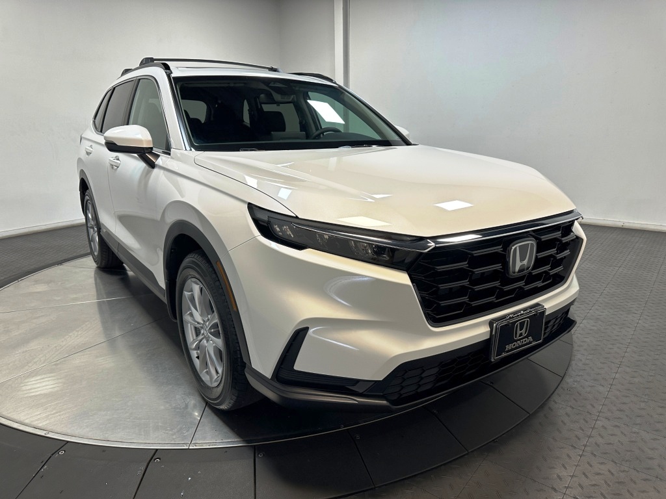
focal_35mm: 24
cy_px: 250
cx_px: 333
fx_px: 462
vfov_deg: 56.8
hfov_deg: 71.6
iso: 160
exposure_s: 1/60
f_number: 1.78
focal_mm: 6.86
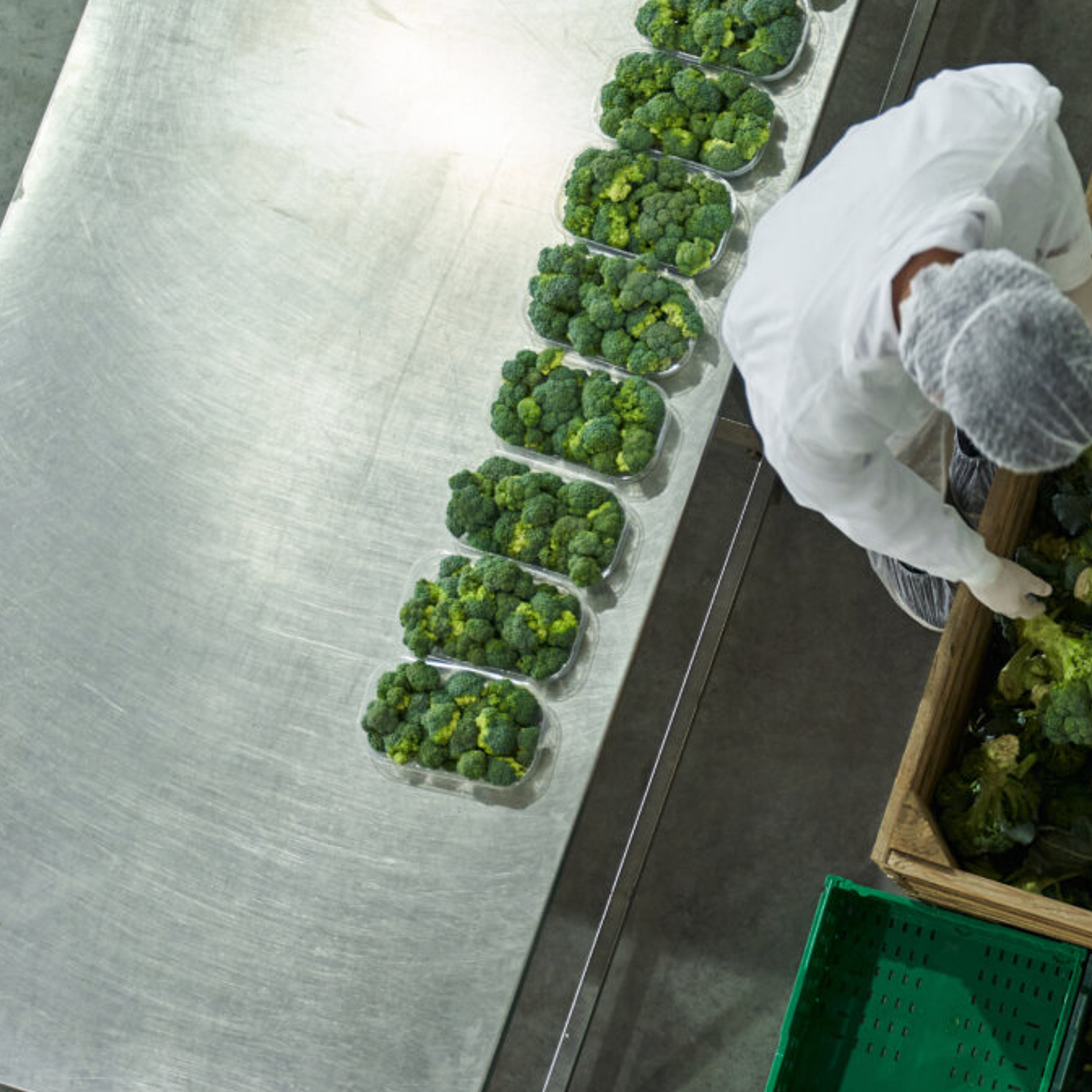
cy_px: 486
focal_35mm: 99
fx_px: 3533
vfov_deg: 17.6
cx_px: 1069
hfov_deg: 17.2
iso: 640
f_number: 2.8
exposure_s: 1/125
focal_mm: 51
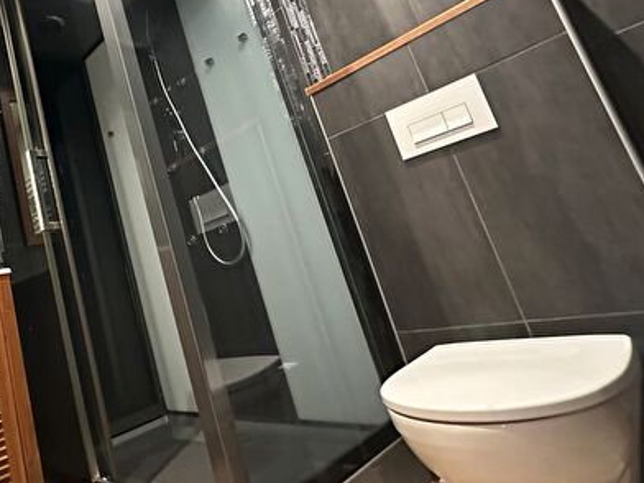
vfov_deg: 54.6
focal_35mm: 25
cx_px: 90
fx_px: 465
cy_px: 205
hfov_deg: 61.0
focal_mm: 2.22
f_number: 2.2
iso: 1000
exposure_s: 1/50
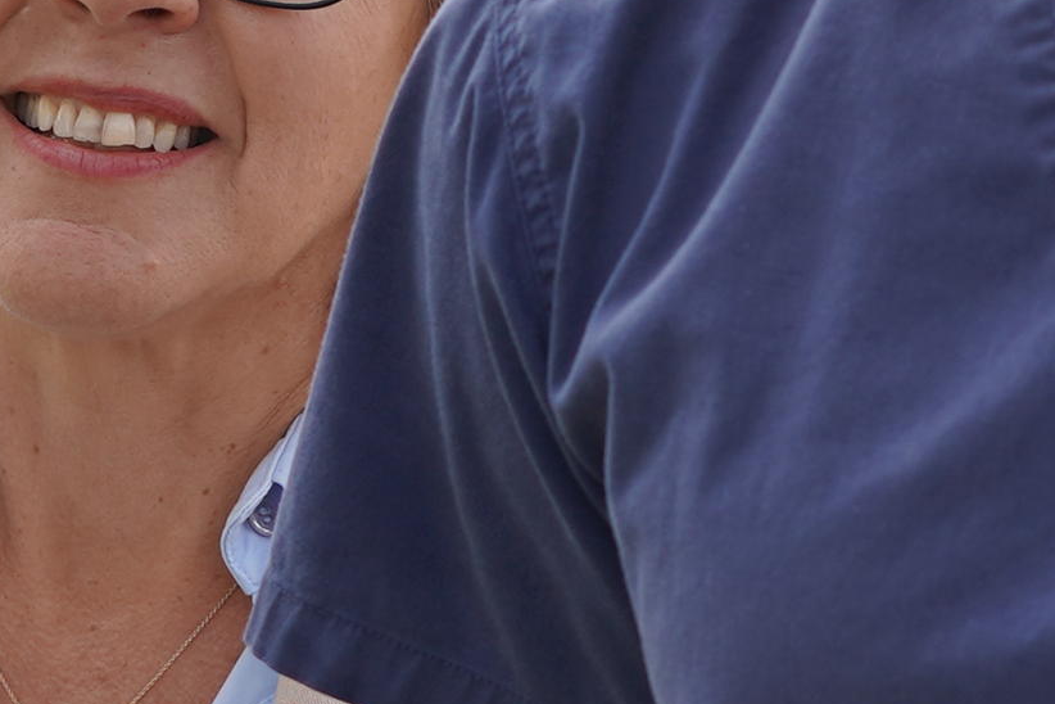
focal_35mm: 304
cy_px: 150
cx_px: 1330
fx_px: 8908
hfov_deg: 6.7
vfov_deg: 4.5
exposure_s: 1/400
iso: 100
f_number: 4.5
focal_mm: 50
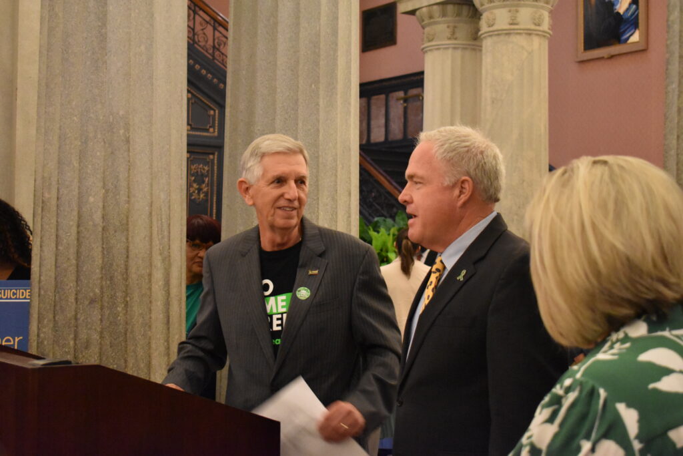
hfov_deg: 33.4
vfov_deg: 22.6
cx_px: 342
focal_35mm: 60
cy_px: 228
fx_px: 1138
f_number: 4.8
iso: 5600
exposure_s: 1/60
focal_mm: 40
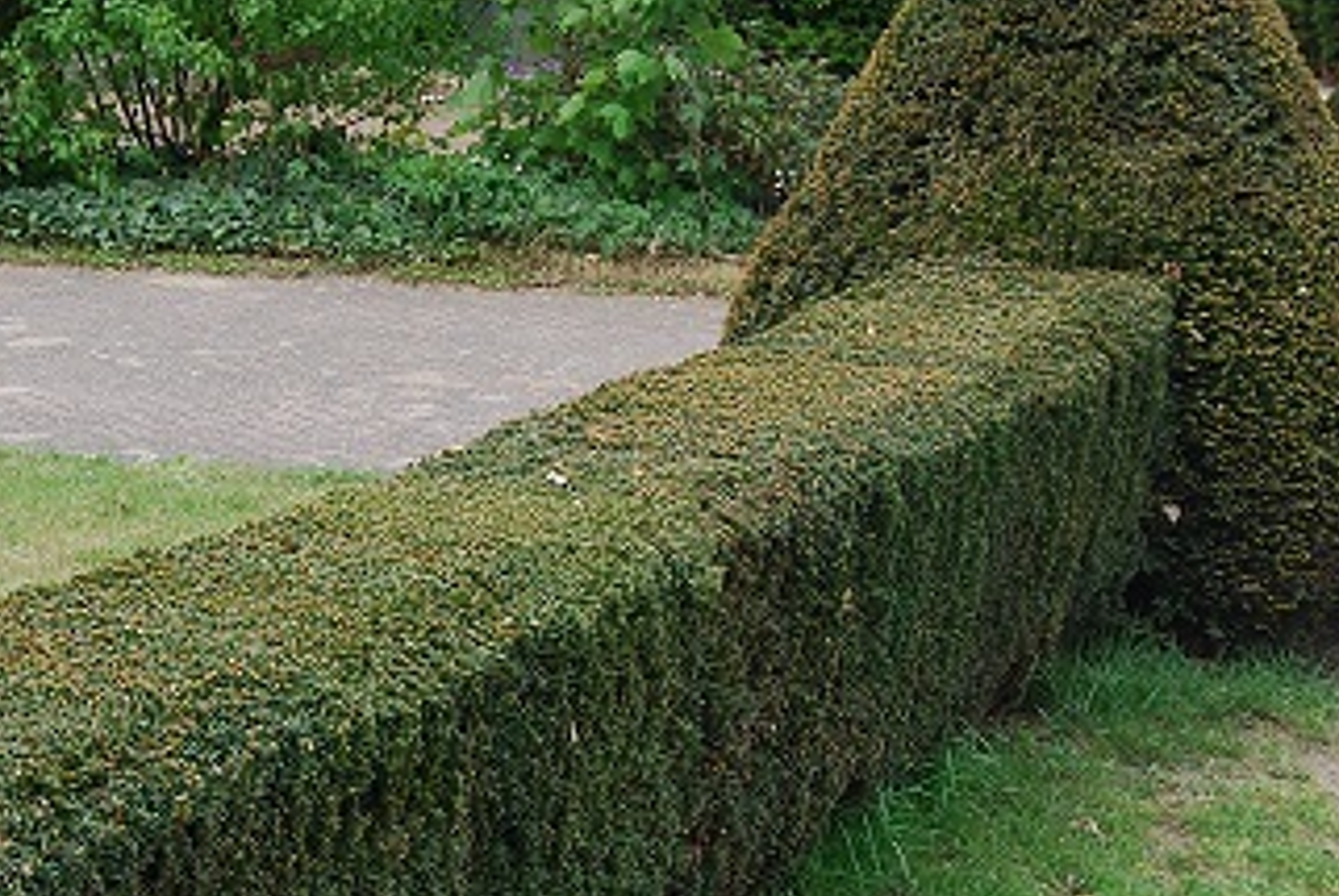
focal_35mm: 81
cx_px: 398
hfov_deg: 24.8
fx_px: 3017
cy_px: 435
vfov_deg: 16.9
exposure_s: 1/125
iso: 125
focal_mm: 26
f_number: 5.6
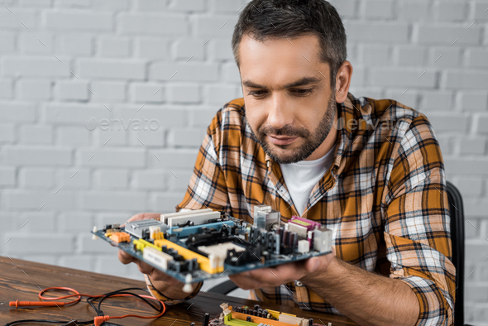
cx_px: 244
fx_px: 678
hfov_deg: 39.6
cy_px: 163
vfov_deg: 27.0
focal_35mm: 50
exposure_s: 1/200
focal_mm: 50
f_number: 3.5
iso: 320
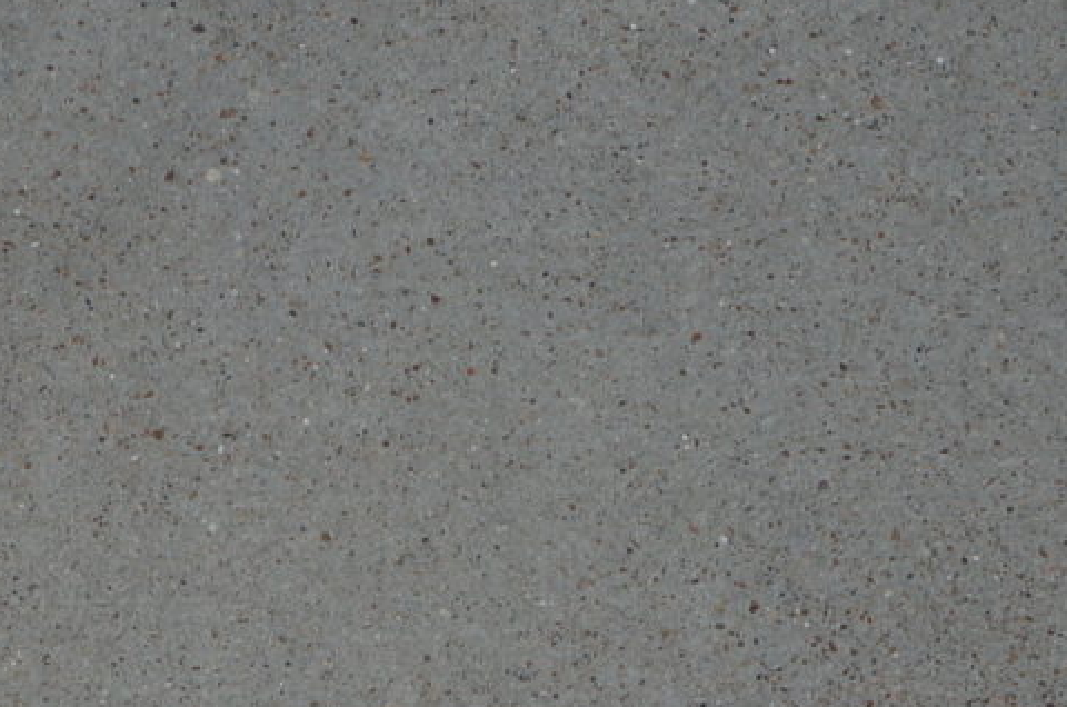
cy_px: 1233
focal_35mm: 160
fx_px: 4737
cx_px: -262
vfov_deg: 8.3
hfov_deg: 12.5
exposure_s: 1/250
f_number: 8
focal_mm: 25
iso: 200
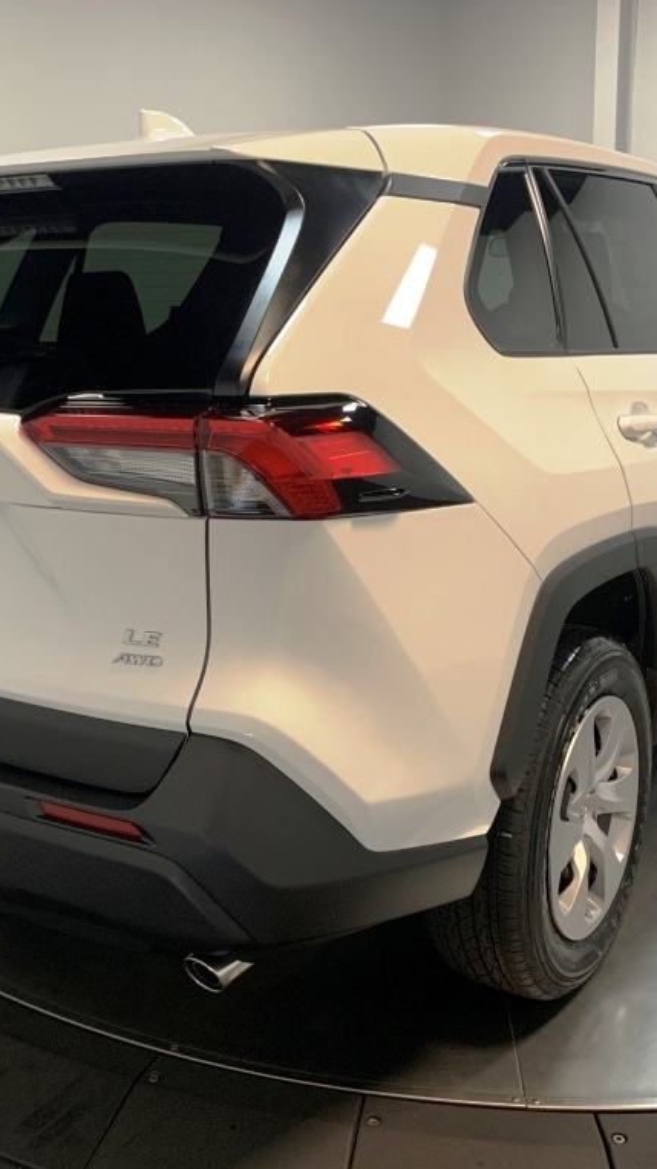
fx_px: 1177
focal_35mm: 38
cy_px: 582
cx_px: 254
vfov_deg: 52.8
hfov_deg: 31.1
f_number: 1.8
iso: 160
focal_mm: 4.25
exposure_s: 1/60
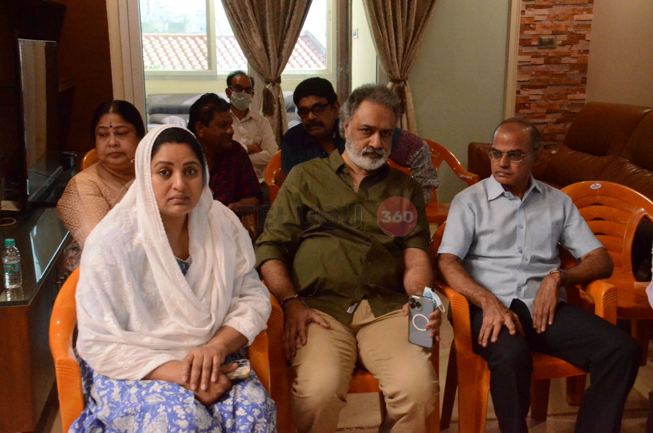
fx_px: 869
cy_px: 216
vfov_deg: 28.0
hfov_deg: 41.2
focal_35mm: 48
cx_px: 326
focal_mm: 32
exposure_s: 1/100
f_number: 9
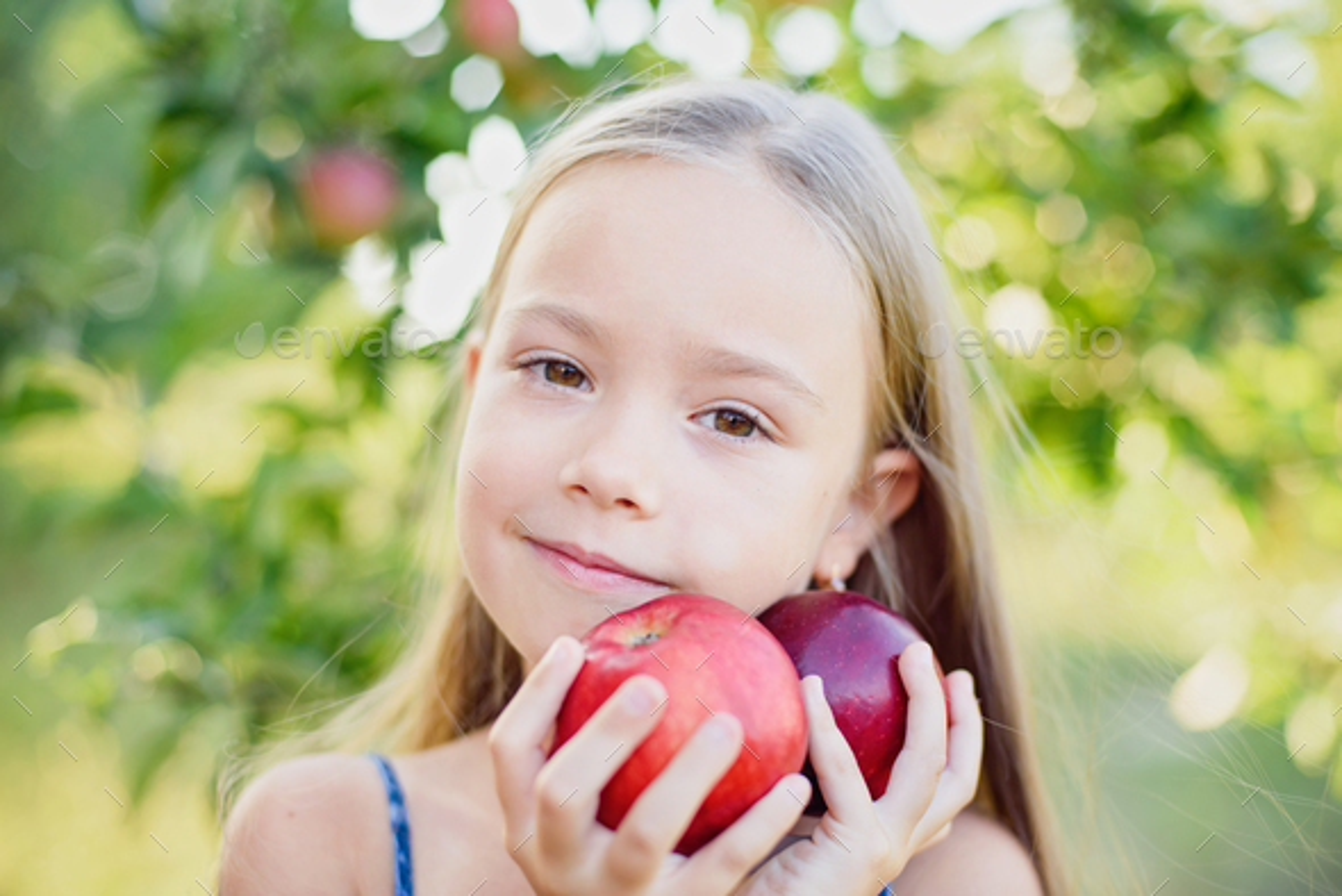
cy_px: 448
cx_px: 671
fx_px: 1865
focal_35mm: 50
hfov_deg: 39.6
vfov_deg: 27.0
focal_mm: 50
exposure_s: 1/1000
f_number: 2.2
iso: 400
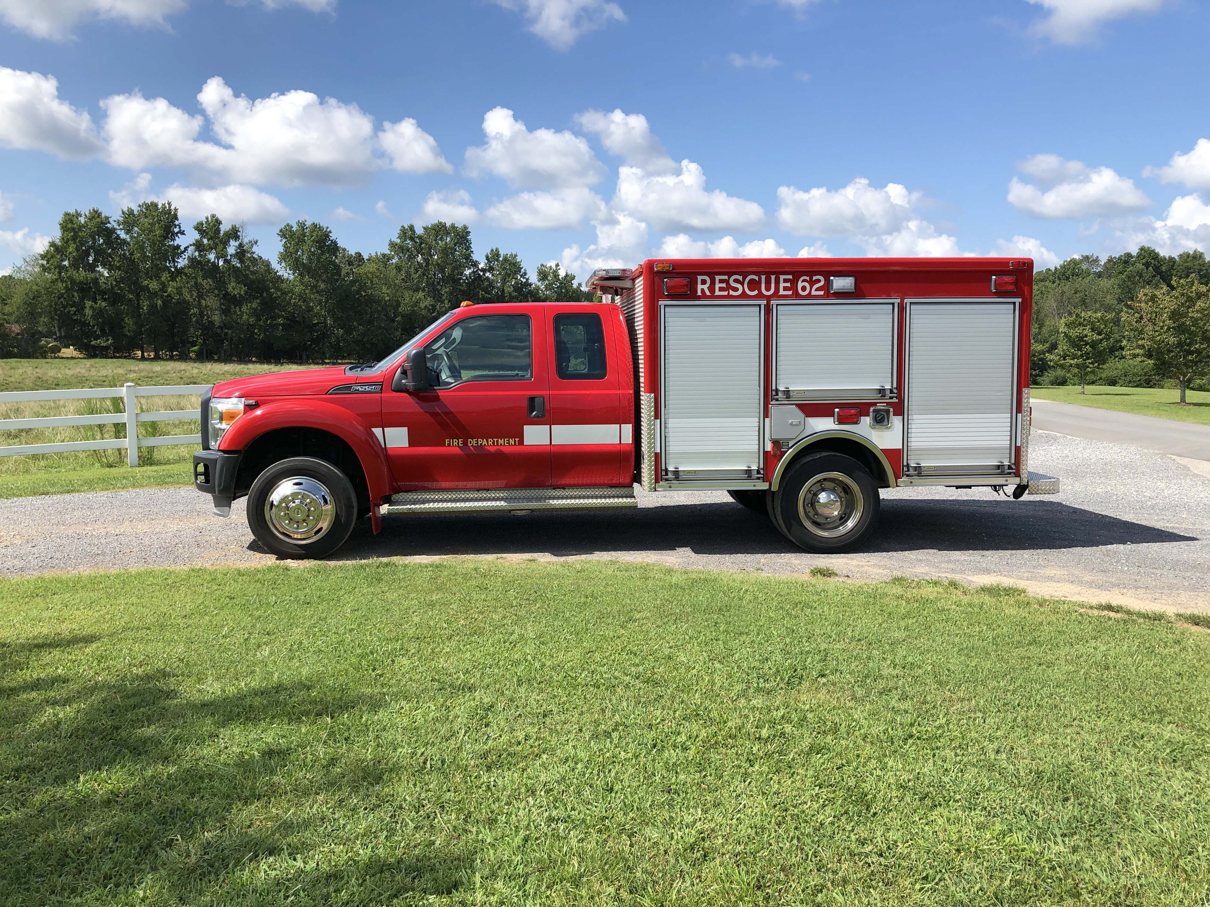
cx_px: 605
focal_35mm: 28
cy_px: 454
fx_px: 979
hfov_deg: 63.4
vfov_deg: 49.7
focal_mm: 4
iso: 20
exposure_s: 1/1946
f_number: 1.8
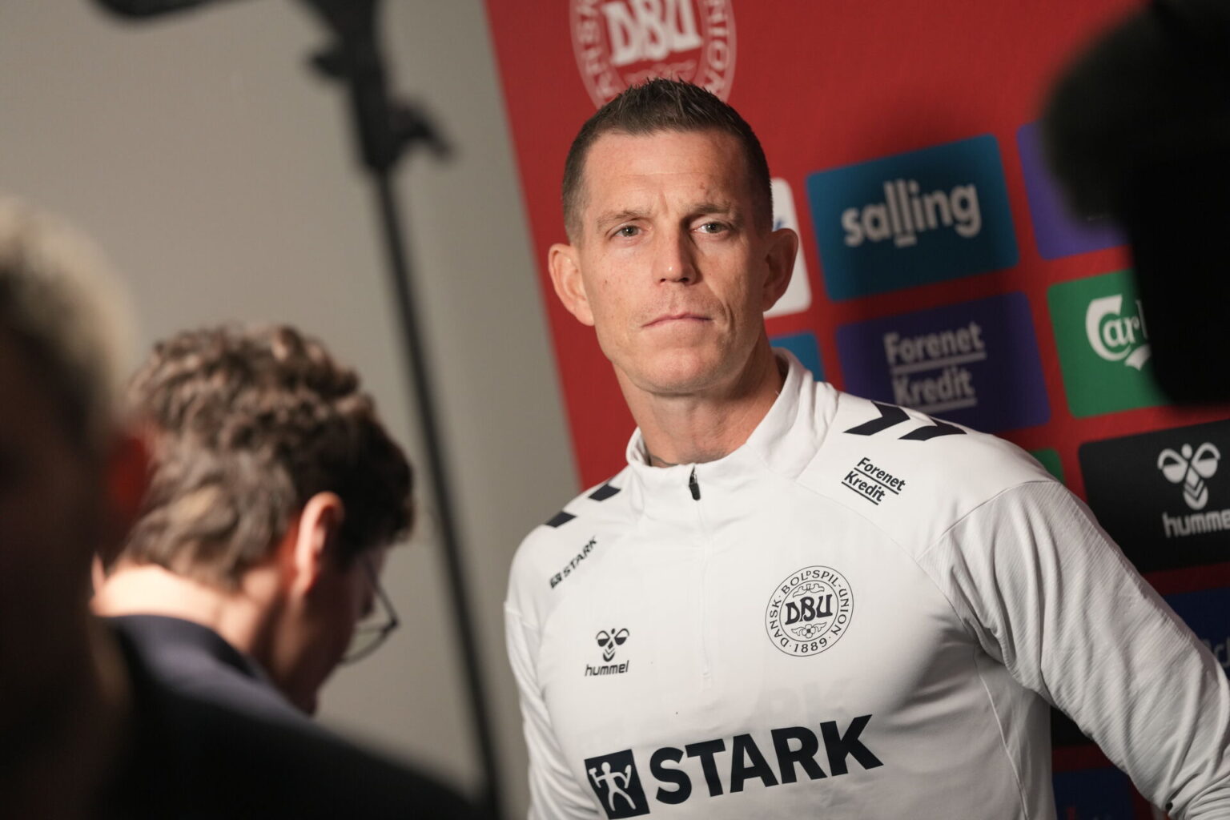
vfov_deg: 7.5
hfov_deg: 11.2
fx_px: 6286
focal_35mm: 184
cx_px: 615
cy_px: 410
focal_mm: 184
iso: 1250
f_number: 2.8
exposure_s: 1/320
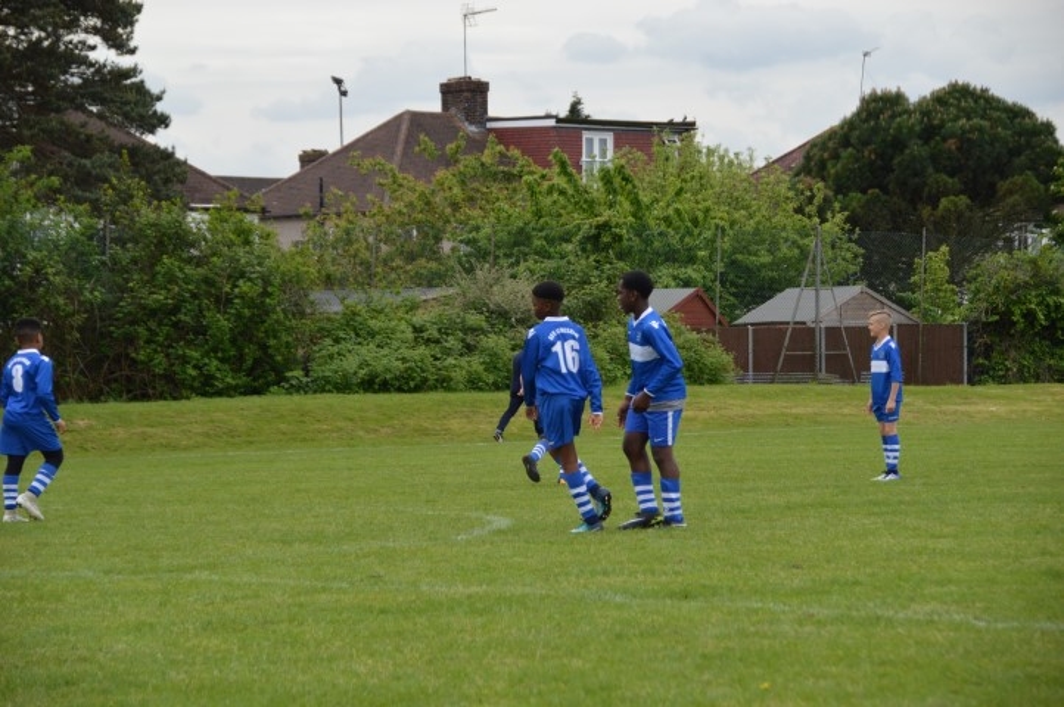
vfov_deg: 12.2
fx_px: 3322
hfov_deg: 18.2
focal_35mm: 112
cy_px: 354
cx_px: 532
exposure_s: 1/1250
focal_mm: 75
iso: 400
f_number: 5.3
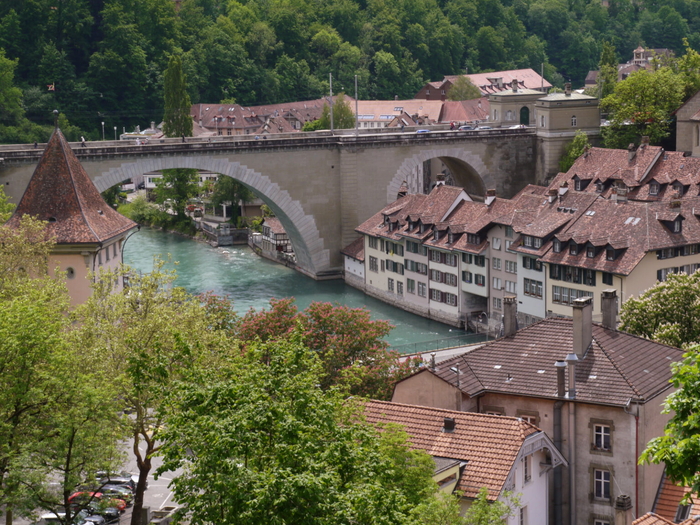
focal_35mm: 84
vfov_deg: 17.6
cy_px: 262
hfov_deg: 23.3
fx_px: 1699
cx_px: 350
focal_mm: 42
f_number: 14
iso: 160
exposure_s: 1/100
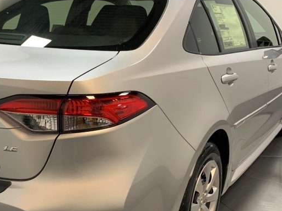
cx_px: 83
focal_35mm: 52
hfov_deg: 36.2
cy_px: 133
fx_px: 424
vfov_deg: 27.9
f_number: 1.8
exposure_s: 1/60
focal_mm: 4.25
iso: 200
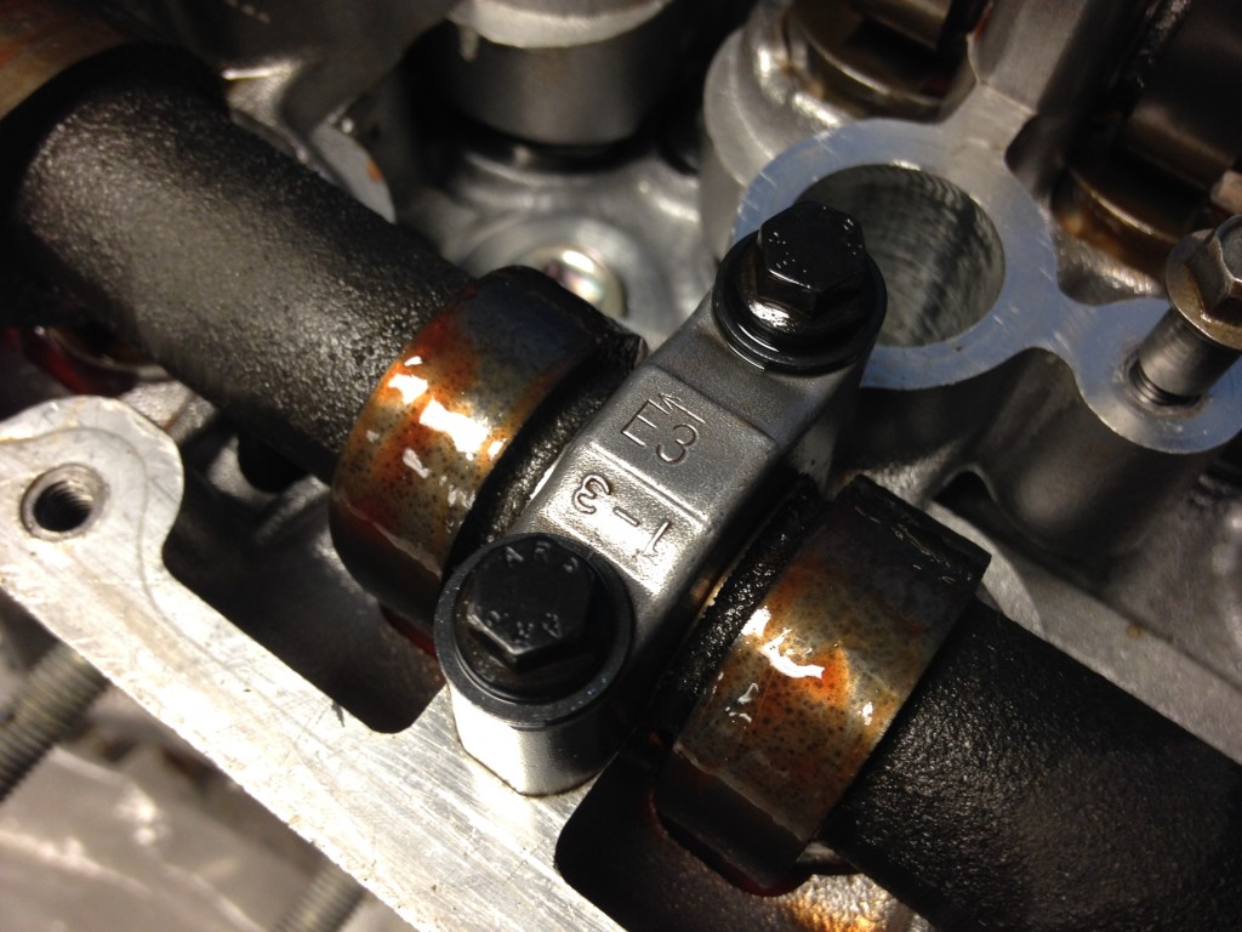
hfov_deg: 55.4
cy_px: 466
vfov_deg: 42.9
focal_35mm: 33
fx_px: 1184
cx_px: 621
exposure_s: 1/20
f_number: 2.4
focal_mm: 4.12
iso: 80
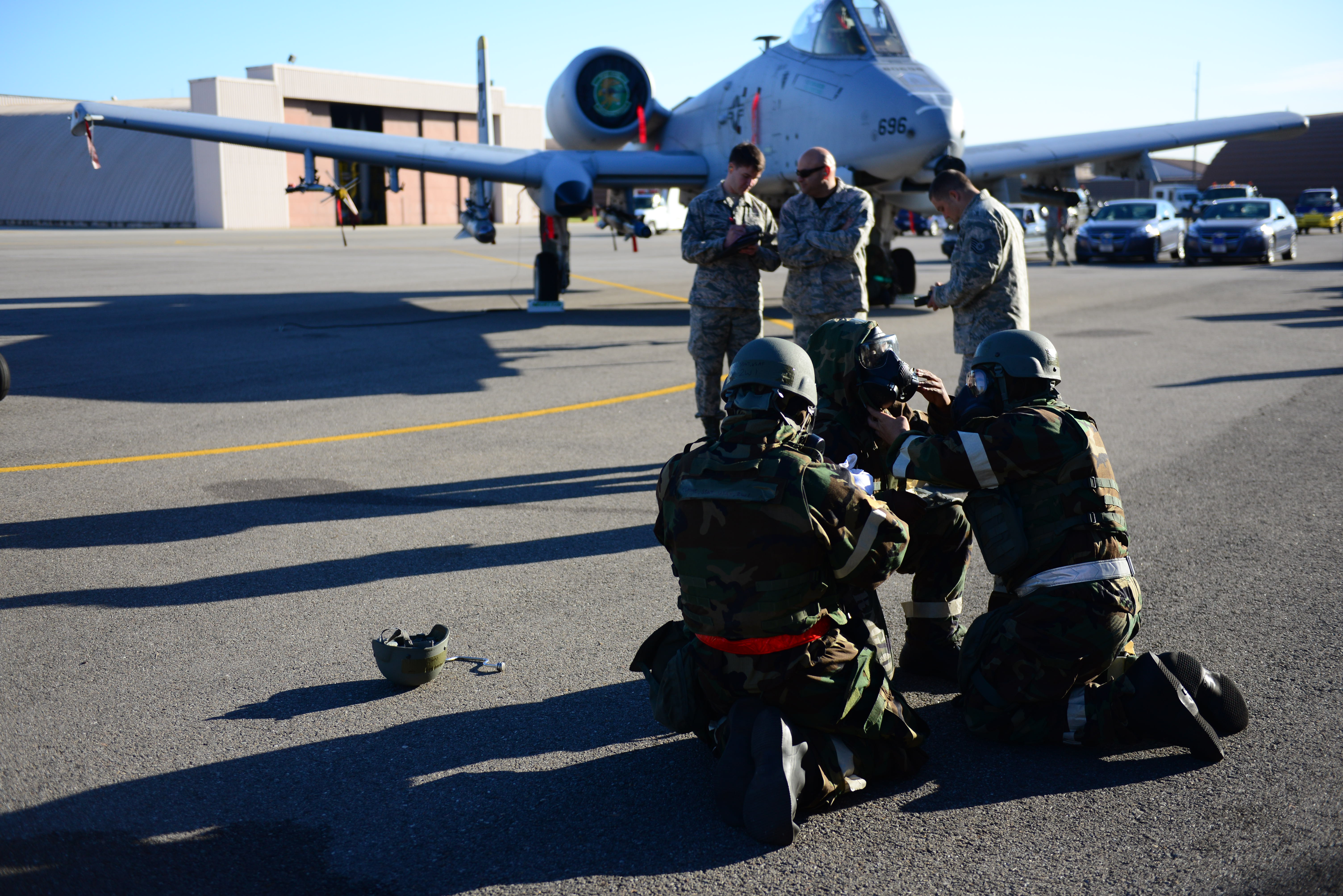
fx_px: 1567
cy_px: 448
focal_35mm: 42
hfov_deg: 46.4
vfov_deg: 31.9
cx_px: 672
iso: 320
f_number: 2.8
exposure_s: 1/3200
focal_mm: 42
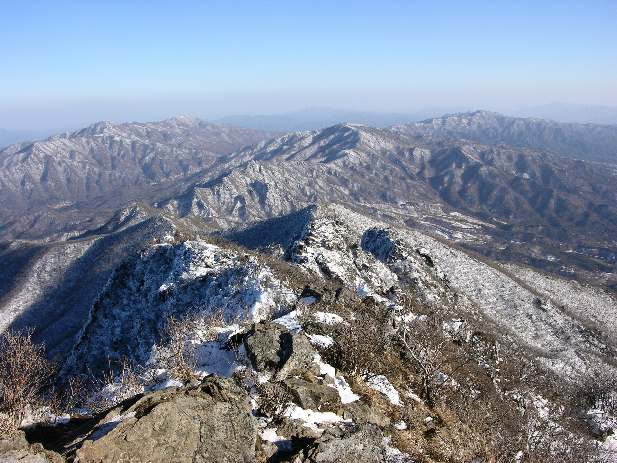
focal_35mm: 35
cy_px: 232
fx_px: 624
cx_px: 308
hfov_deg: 52.6
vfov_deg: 40.7
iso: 50
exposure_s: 1/129
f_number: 8
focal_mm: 8.9
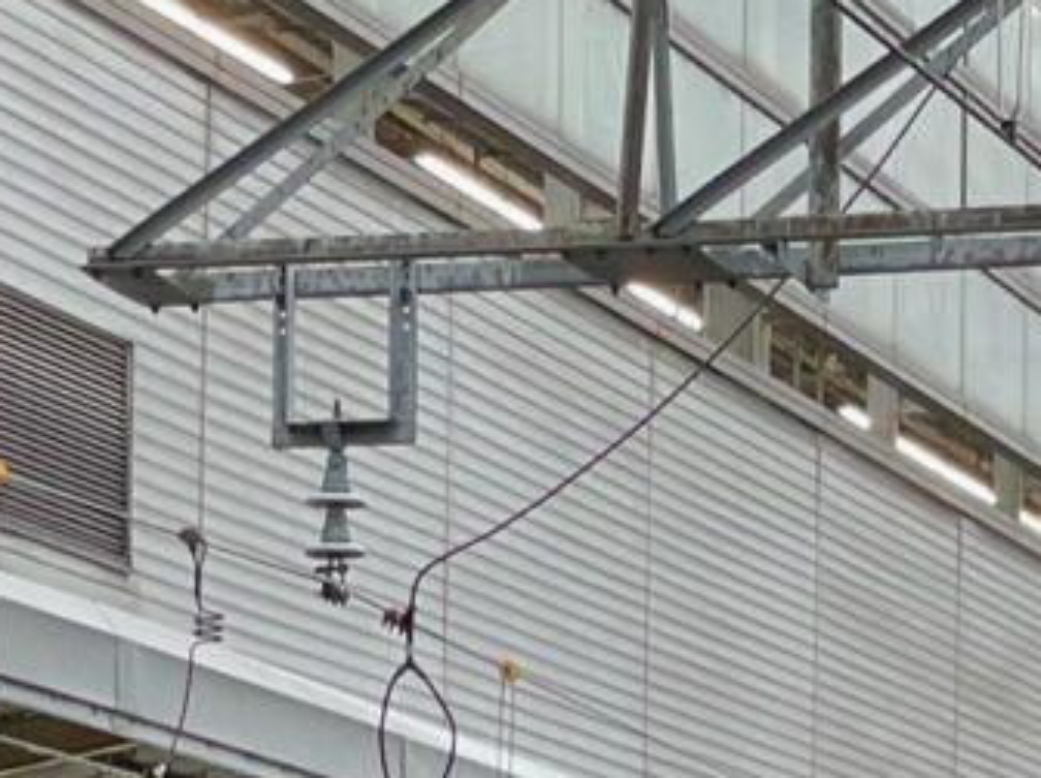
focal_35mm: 238
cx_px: 756
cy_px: 1477
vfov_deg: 6.1
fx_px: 7147
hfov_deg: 8.3
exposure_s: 1/120
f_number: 2
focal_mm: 6
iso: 125
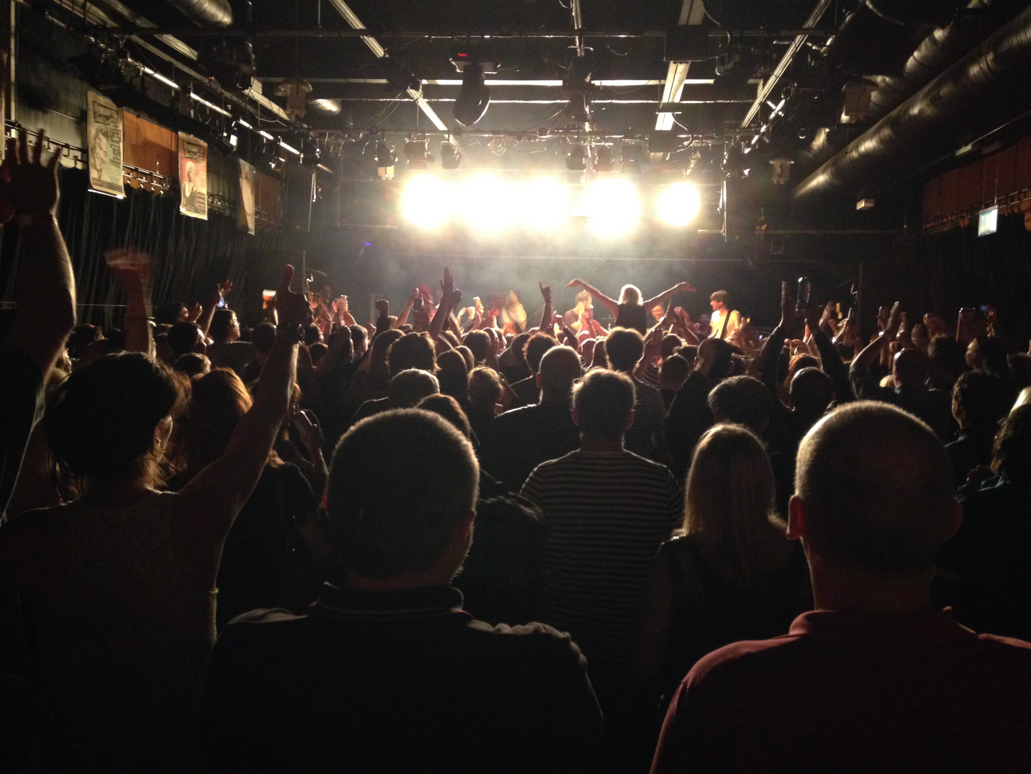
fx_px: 983
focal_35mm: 33
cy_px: 387
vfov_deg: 42.9
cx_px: 516
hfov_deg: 55.4
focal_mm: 4.12
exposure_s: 1/20
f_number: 2.4
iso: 400
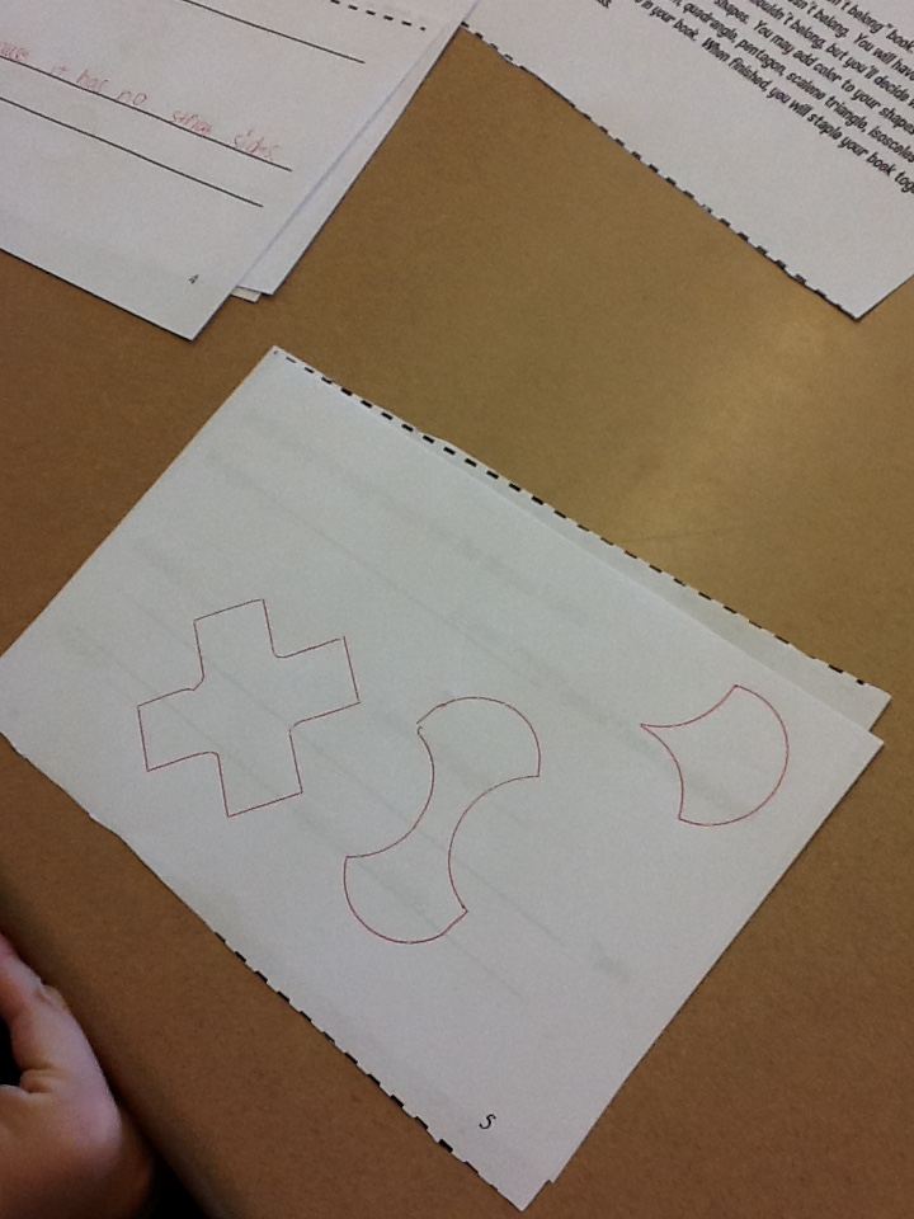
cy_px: 610
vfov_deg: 42.9
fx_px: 1549
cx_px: 457
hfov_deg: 32.9
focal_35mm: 44
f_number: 2.4
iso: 50
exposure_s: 1/60
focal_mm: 2.03
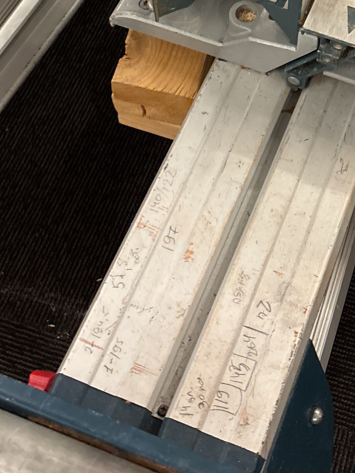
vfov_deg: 28.2
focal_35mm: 65
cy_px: 12
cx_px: 285
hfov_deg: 22.3
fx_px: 889
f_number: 1.6
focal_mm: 5.96
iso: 500
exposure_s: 1/35
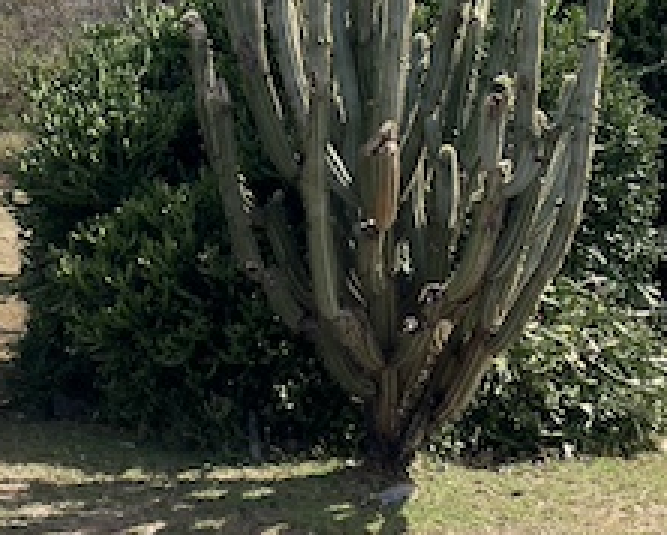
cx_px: 162
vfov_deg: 18.3
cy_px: -84
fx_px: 1581
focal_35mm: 80
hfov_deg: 23.6
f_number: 1.8
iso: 32
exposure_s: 1/2433
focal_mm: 3.99
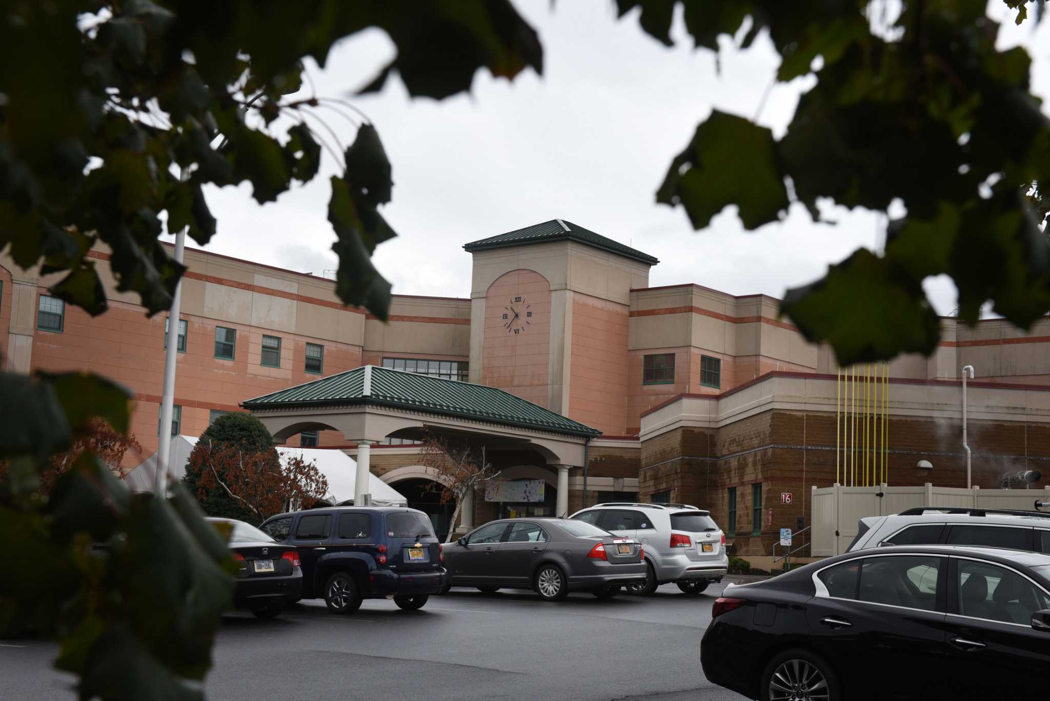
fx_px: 1517
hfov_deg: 38.2
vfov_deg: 26.0
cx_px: 525
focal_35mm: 52
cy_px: 350
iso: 800
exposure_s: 1/500
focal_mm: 52
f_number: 10
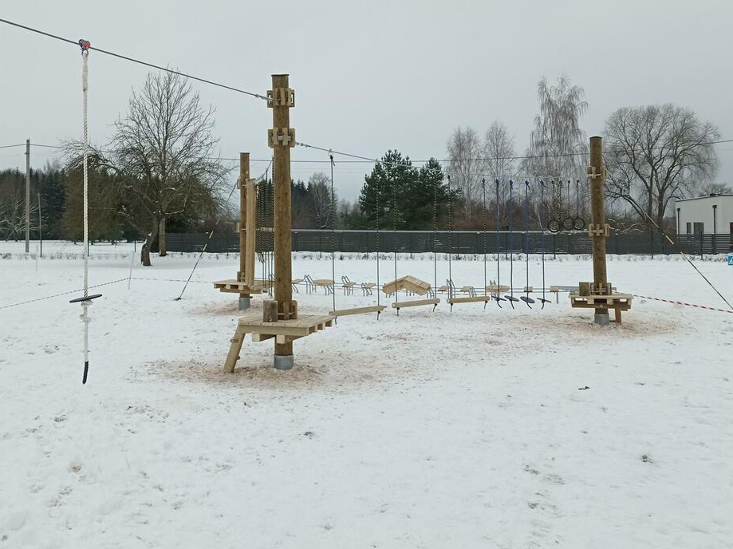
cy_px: 206
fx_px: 825
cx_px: 290
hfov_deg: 47.6
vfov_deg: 36.6
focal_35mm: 39
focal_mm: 4.7
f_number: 1.79
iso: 103
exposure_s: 1/749
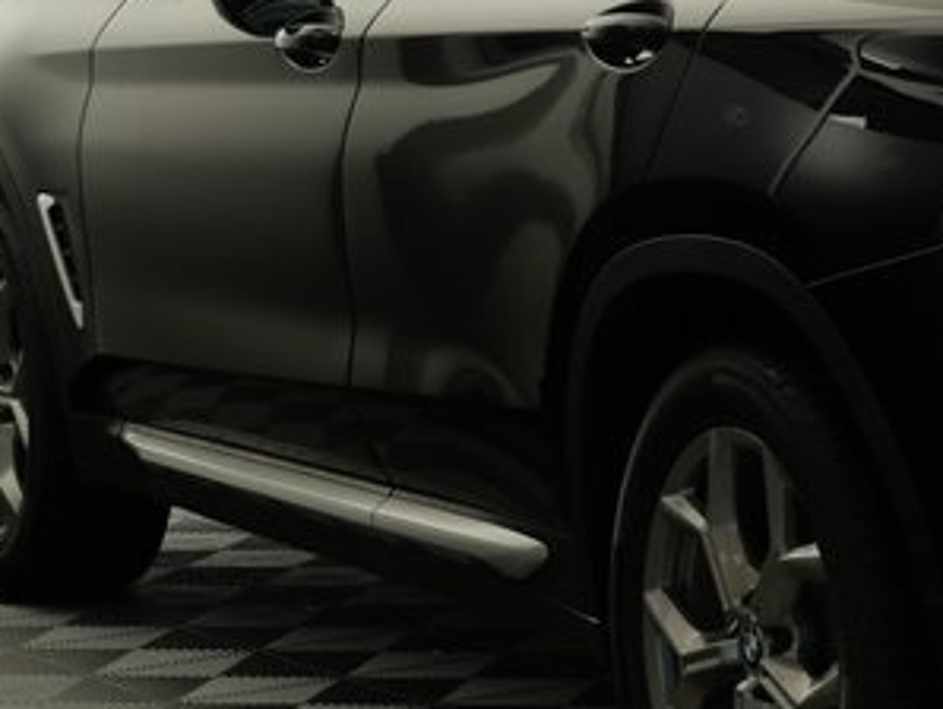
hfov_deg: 12.6
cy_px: 133
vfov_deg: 9.8
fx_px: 4117
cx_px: 1244
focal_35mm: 151
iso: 200
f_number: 4.5
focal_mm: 22
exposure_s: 1/200
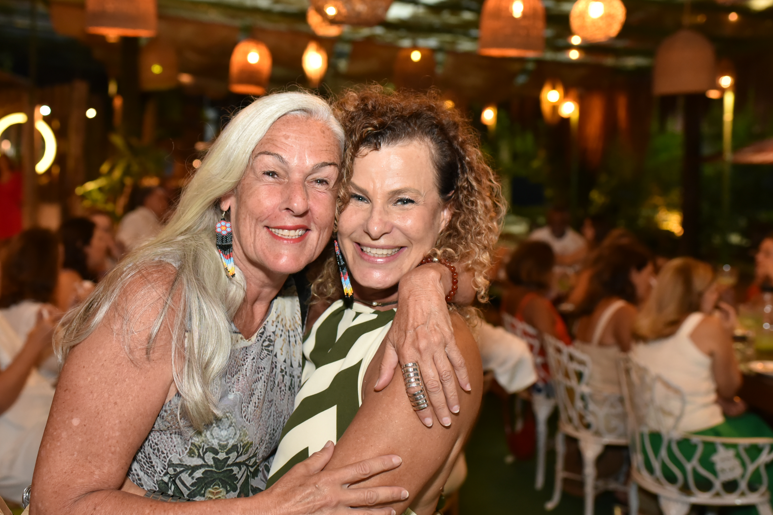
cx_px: 350
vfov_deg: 31.9
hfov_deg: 46.3
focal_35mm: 42
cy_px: 236
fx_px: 902
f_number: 3.2
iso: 2500
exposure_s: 1/100
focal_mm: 35
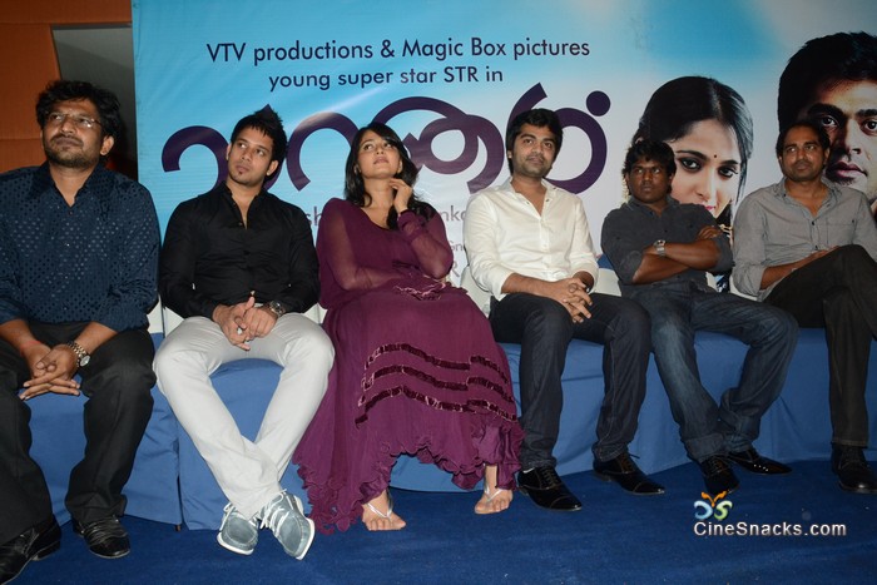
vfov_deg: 47.9
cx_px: 438
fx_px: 658
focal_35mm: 27
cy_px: 292
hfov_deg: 67.4
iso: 800
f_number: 9
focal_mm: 18
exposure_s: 1/100
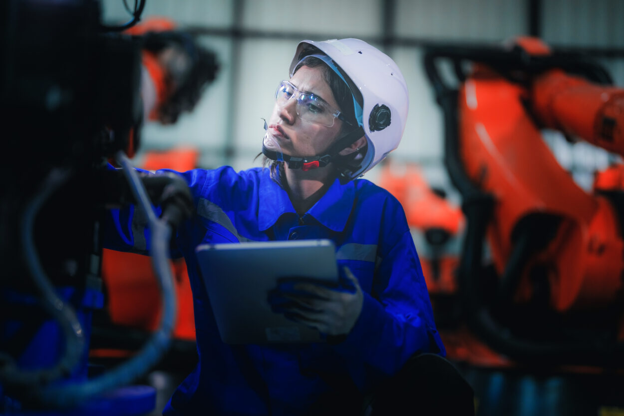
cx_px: 312
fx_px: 866
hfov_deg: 39.6
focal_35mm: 50
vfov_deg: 27.0
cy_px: 208
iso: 320
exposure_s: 1/200
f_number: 1.2
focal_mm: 50
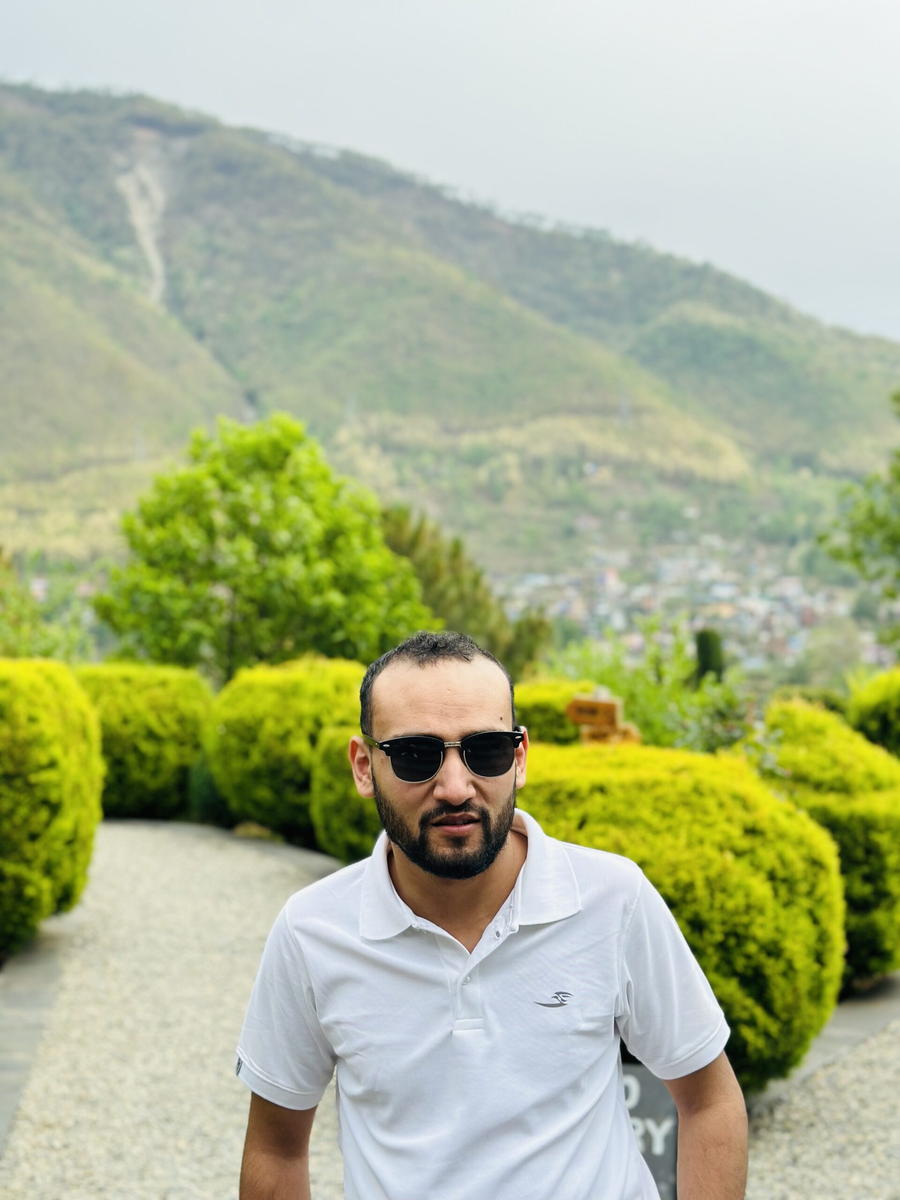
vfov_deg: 39.7
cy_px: 600
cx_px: 450
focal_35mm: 48
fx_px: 1664
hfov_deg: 30.3
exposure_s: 1/2114
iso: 80
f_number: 1.78
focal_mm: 6.86
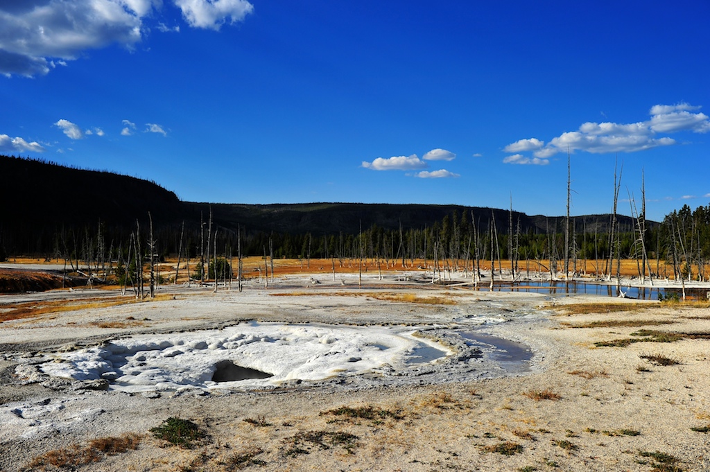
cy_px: 236
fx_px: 670
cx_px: 355
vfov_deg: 38.8
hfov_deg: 55.8
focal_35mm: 34
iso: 200
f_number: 5
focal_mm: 34
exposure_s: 1/2000
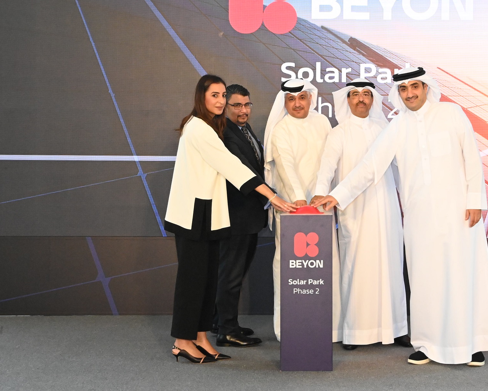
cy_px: 164
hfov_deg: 30.2
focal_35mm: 62
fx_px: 896
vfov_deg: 24.6
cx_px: 335
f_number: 16
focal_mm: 40
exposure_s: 1/250
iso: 12800
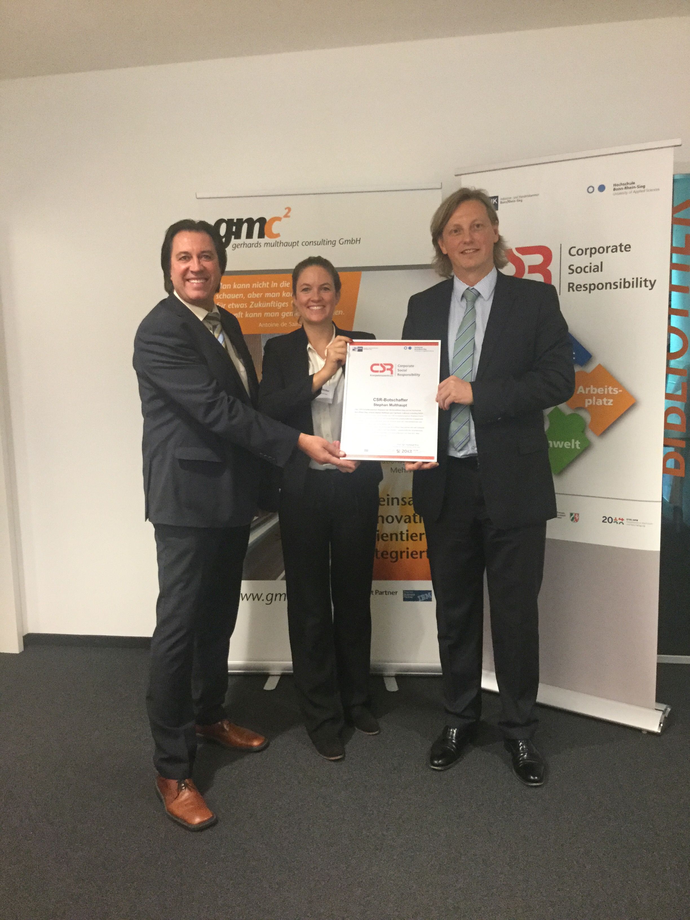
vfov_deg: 58.4
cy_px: 460
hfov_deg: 45.4
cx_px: 345
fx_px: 824
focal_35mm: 31
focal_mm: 3.3
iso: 250
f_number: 2.4
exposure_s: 1/25
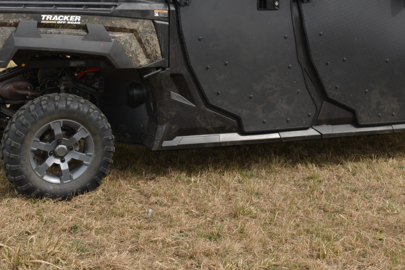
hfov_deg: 26.2
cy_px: 22
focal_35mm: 77
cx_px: 256
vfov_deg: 17.4
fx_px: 866
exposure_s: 1/200
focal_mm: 27
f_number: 8
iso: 100
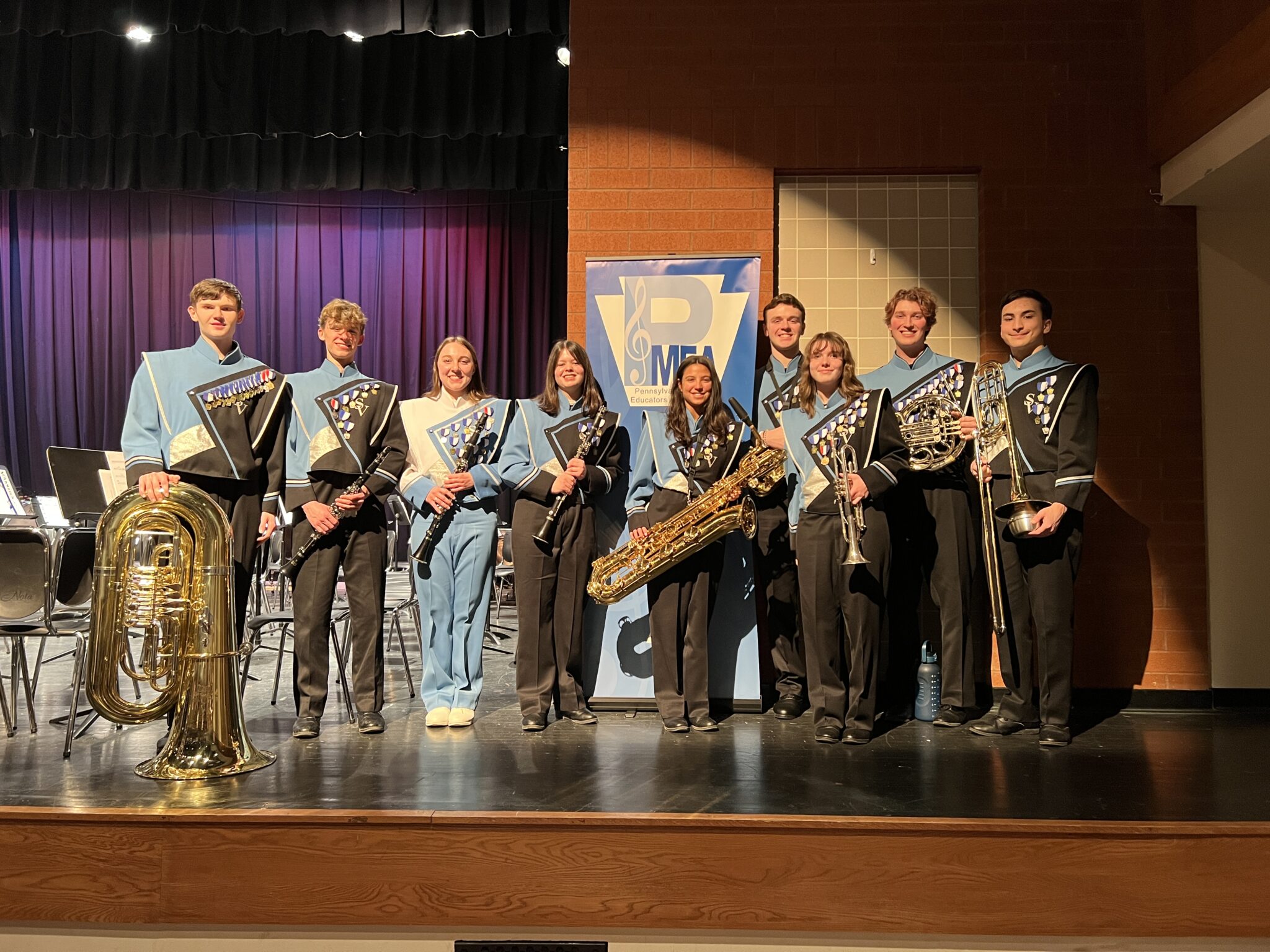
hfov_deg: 67.3
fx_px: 954
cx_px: 635
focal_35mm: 26
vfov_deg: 53.1
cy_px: 476
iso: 320
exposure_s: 1/60
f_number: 1.5
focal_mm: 5.7
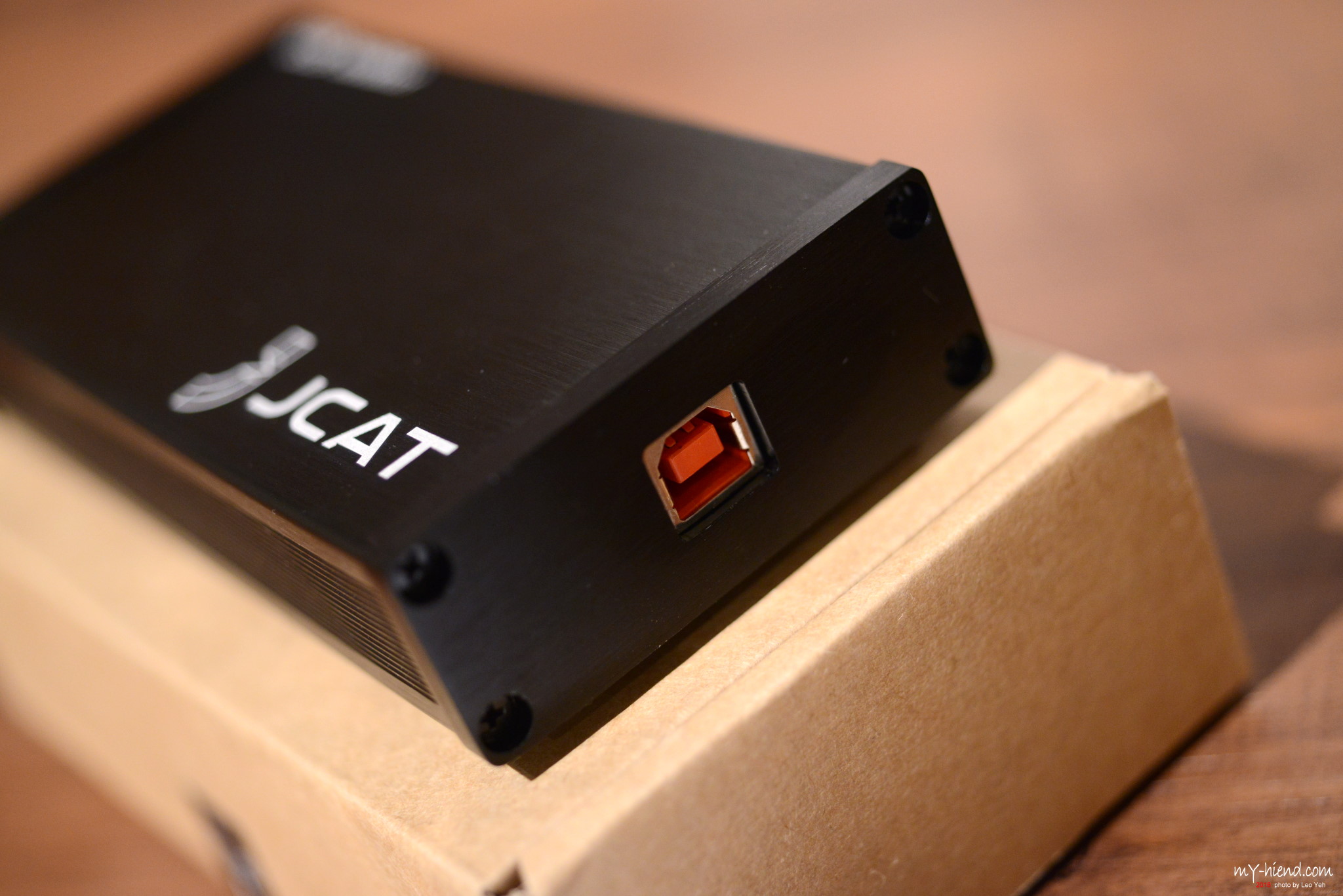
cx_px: 672
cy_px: 448
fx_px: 2052
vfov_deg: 24.6
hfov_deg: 36.2
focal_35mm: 55
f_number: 3.5
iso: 2200
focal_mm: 55
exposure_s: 1/50
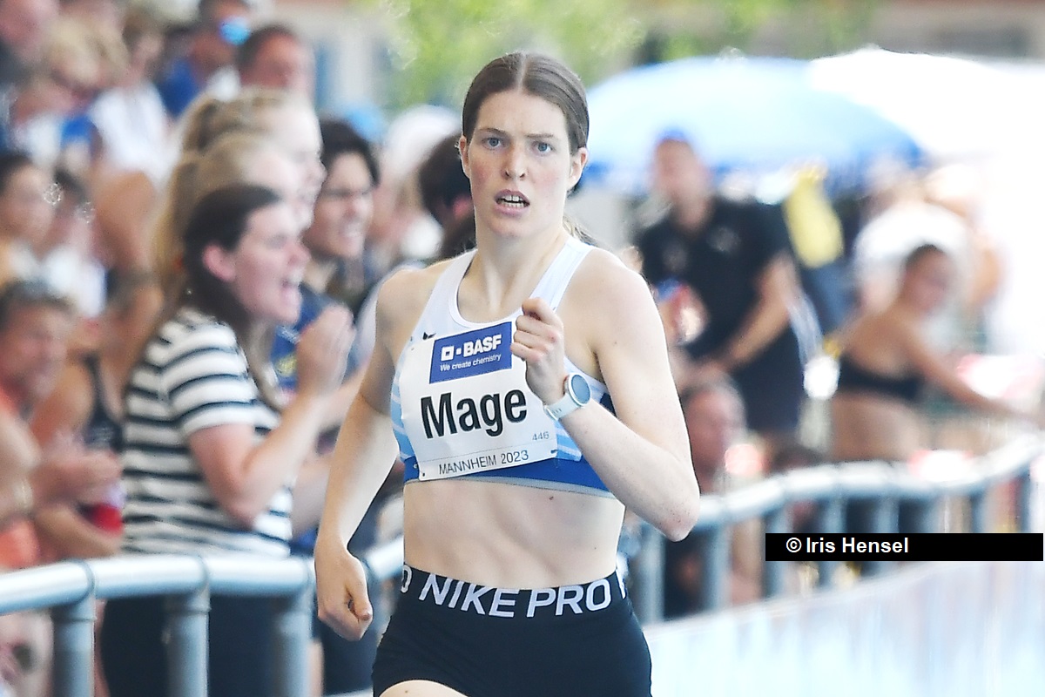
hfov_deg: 4.6
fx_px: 13061
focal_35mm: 450
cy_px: 348
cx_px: 522
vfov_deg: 3.1
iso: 400
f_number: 5
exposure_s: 1/1250
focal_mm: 300
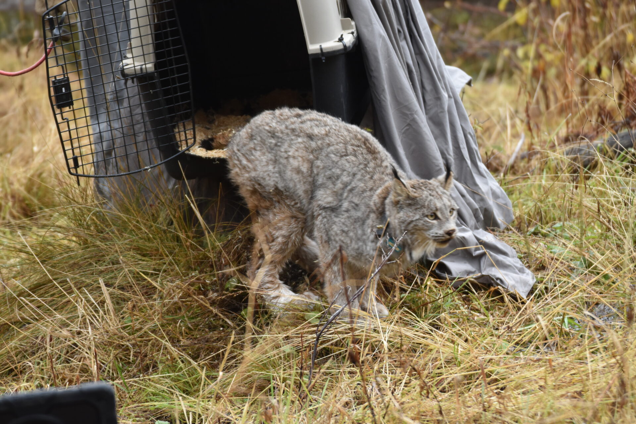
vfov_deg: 5.4
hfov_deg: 8.1
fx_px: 4505
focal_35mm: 255
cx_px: 318
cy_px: 212
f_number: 5
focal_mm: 170
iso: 450
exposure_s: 1/250
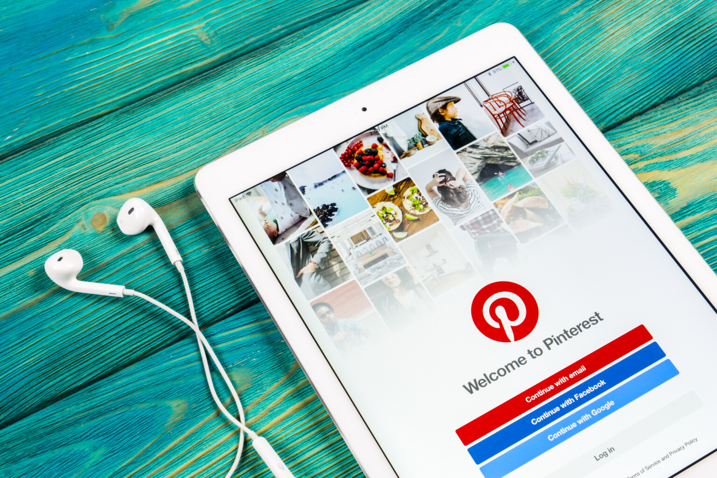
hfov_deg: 33.4
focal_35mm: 60
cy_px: 239
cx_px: 358
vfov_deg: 22.6
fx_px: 1195
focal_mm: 40
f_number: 14
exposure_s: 1/2.5
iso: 100
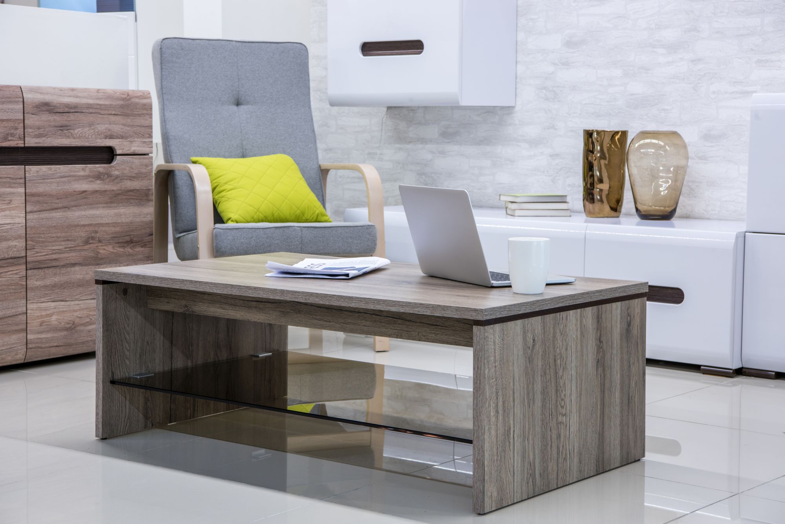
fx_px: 1527
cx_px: 392
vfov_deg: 19.5
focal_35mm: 70
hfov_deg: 28.8
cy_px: 262
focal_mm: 70
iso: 100
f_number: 11
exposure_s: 1/2
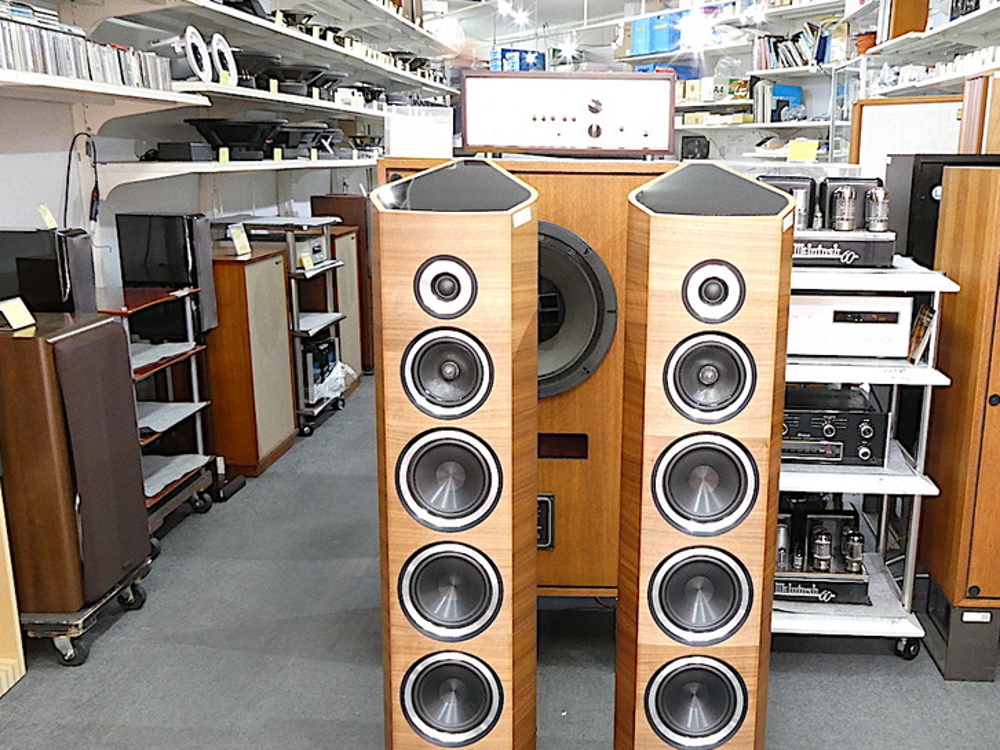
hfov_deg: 49.9
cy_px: 467
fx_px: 1069
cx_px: 581
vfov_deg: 38.5
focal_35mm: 37
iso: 400
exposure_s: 1/2.5
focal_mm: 5
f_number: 8
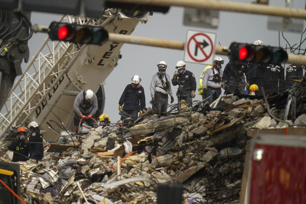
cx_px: 153
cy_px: 102
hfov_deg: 2.6
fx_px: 6799
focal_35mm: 800
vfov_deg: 1.7
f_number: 5.6
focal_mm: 800
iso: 1250
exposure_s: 1/3200
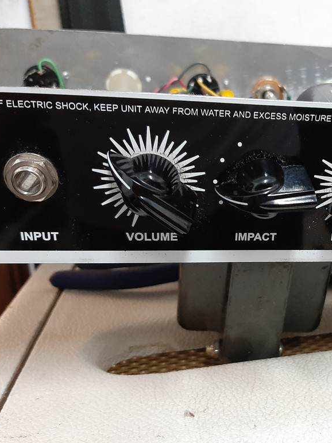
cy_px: 216
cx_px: 280
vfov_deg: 51.4
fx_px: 460
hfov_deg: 37.7
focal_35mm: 36
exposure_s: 1/25
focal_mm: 3.93
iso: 200
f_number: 1.7
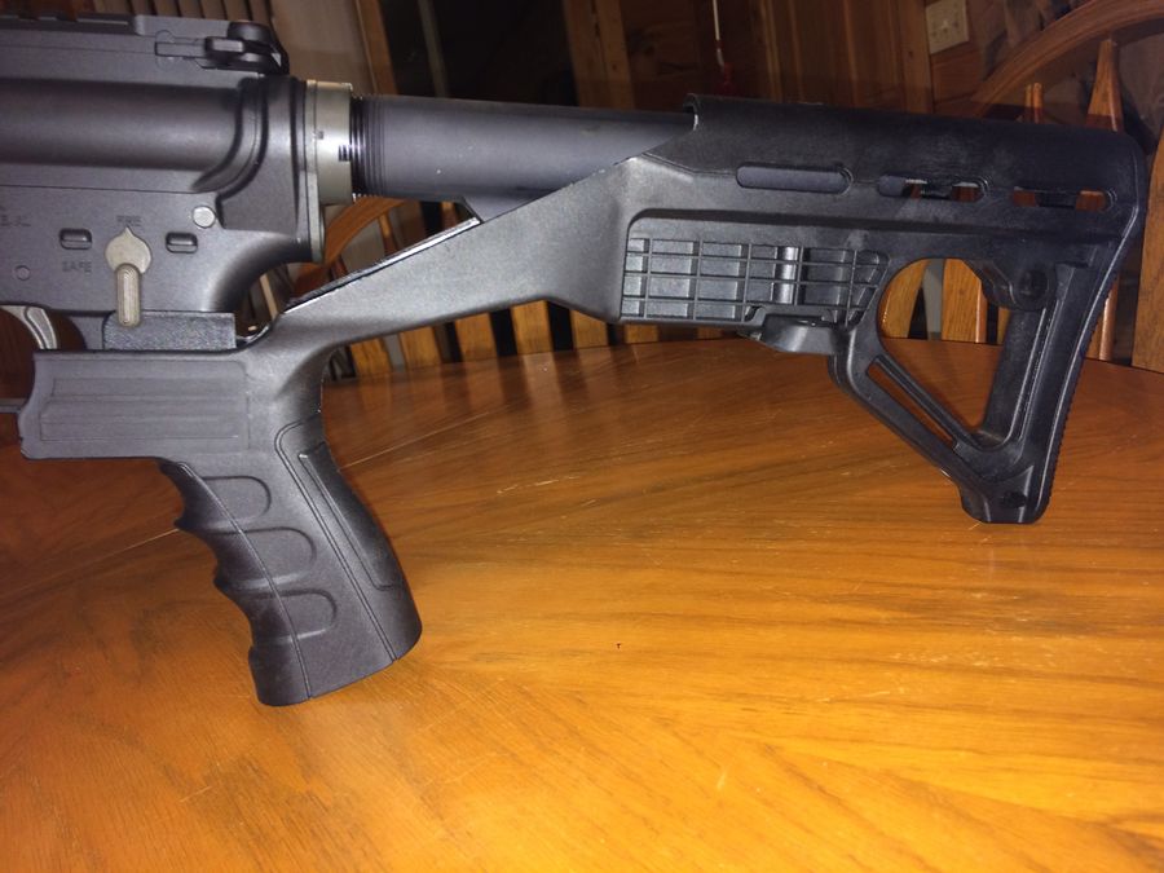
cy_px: 436
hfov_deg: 61.7
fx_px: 975
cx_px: 582
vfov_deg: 48.2
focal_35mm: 29
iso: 64
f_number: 2.2
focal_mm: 4.15
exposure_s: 1/16
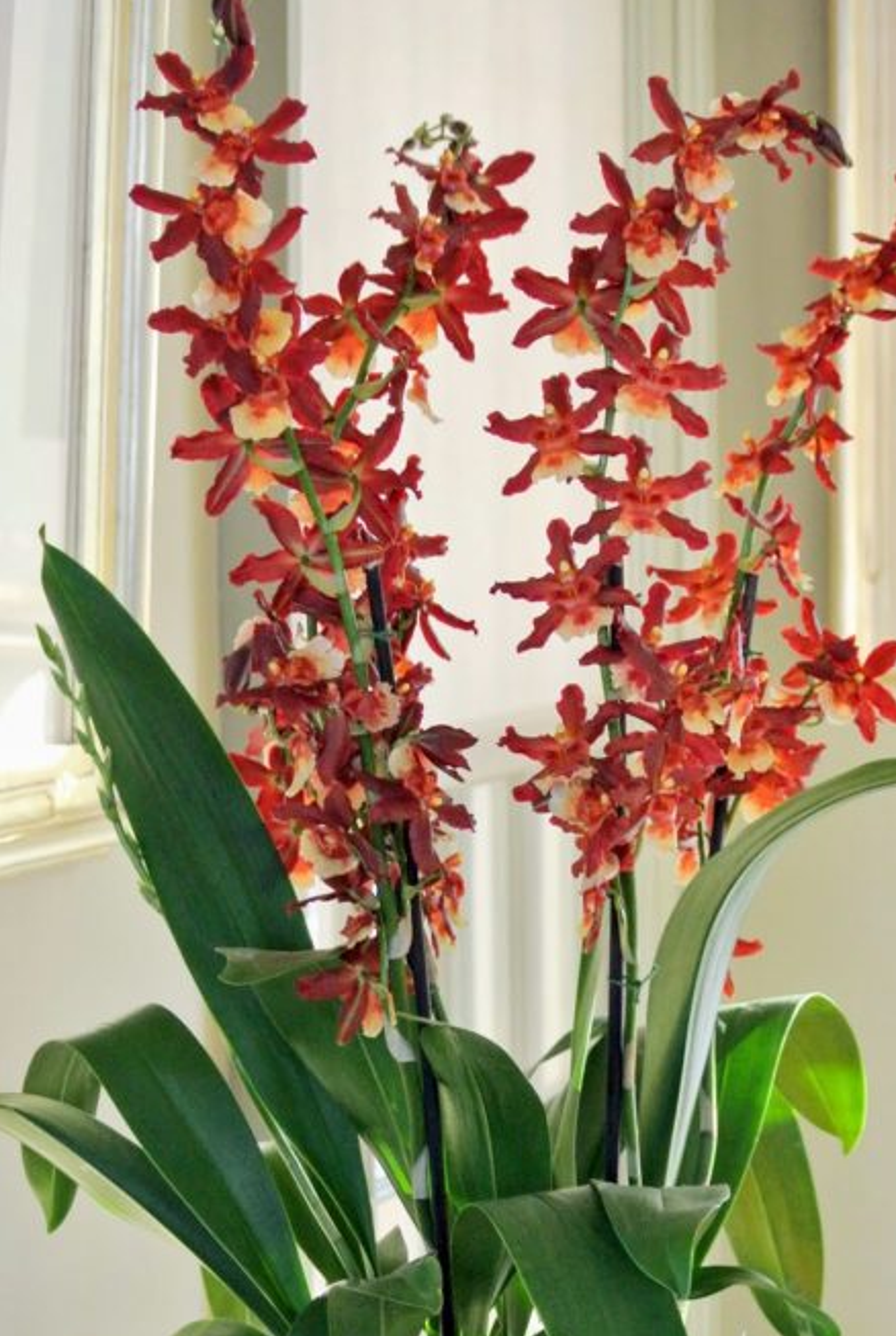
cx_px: 471
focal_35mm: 127
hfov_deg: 10.8
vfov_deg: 16.0
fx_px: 4721
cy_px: 962
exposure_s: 1/30
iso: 400
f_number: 3.8
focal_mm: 30
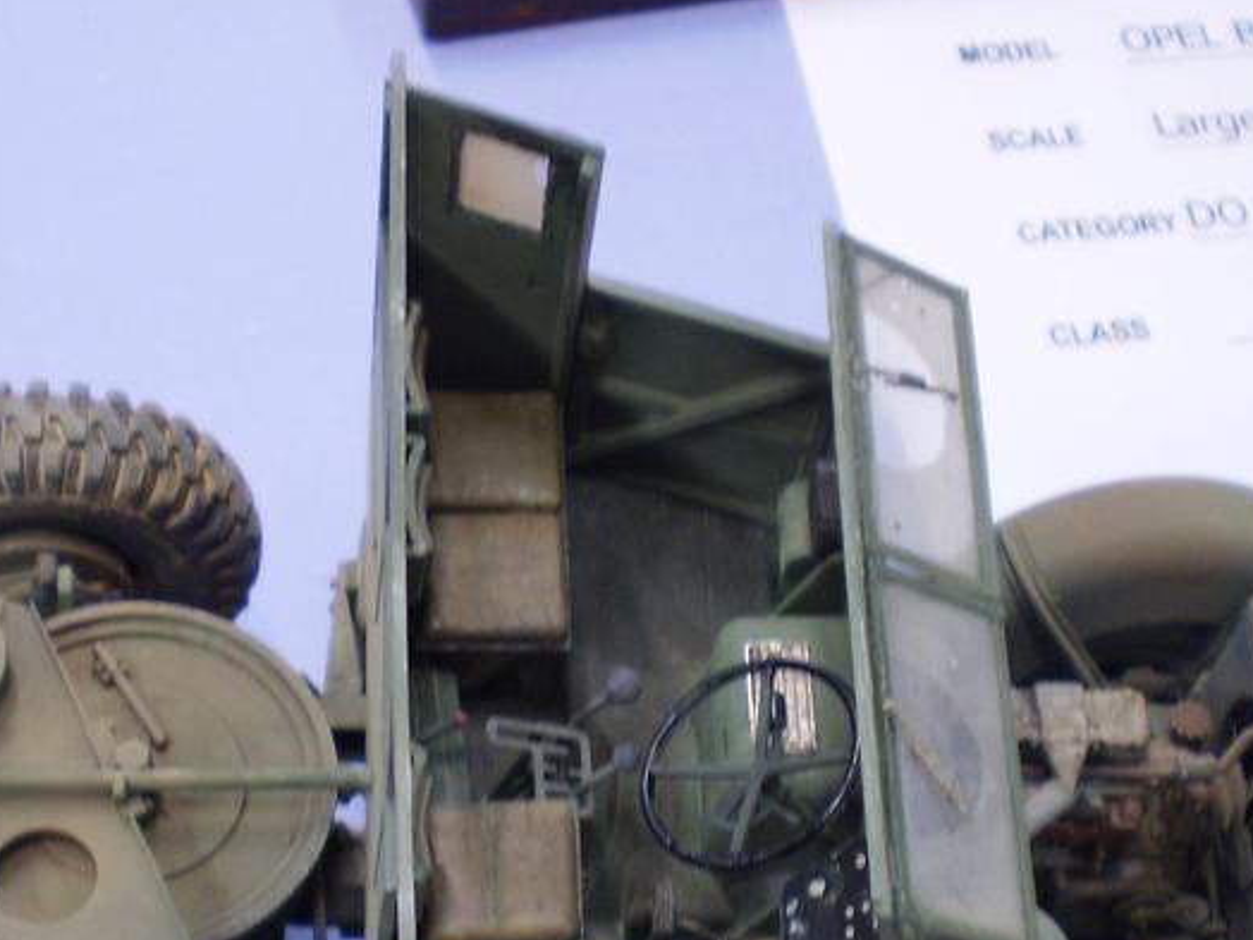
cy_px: 813
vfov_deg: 17.8
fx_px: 2968
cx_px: 442
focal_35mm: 82
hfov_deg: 23.8
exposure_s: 1/8
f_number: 3.5
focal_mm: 7.4
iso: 125
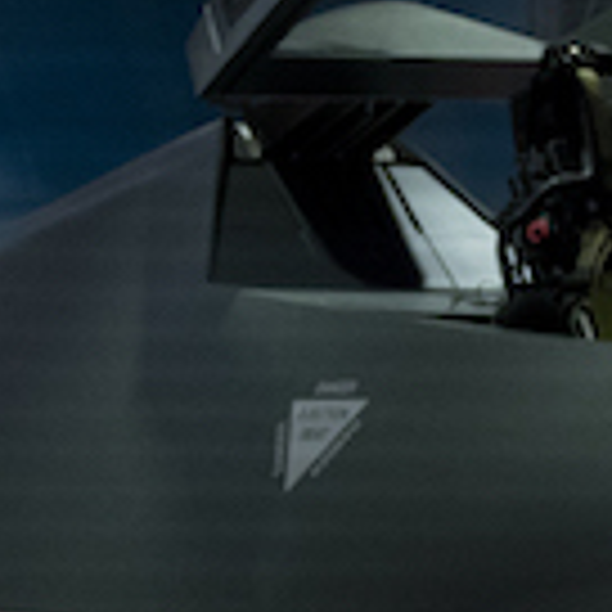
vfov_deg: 9.1
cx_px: 652
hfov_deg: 9.0
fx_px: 3840
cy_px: 441
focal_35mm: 192
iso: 2000
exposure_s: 1/320
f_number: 3.2
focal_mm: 32
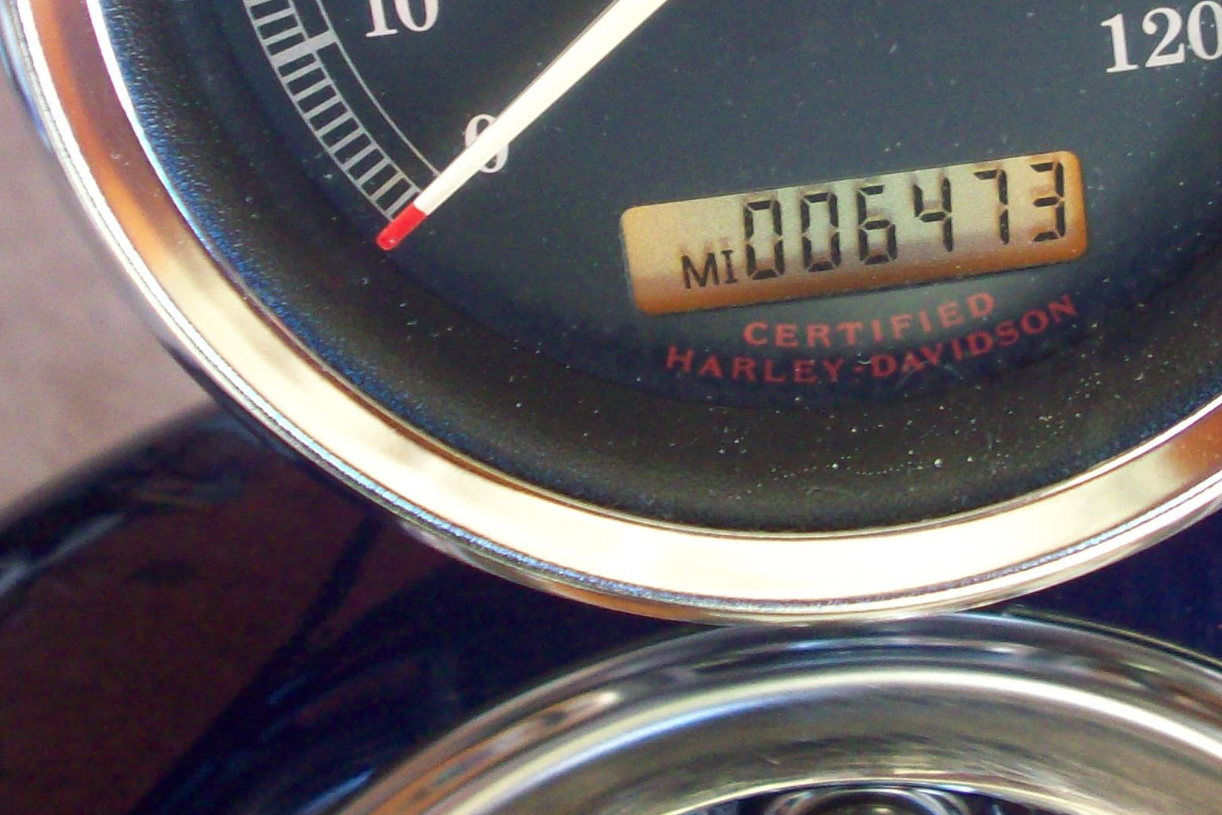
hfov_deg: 24.9
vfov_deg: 16.5
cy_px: 8
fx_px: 2749
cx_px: 864
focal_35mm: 81
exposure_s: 1/29.3
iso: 160
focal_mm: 6.2
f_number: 2.8
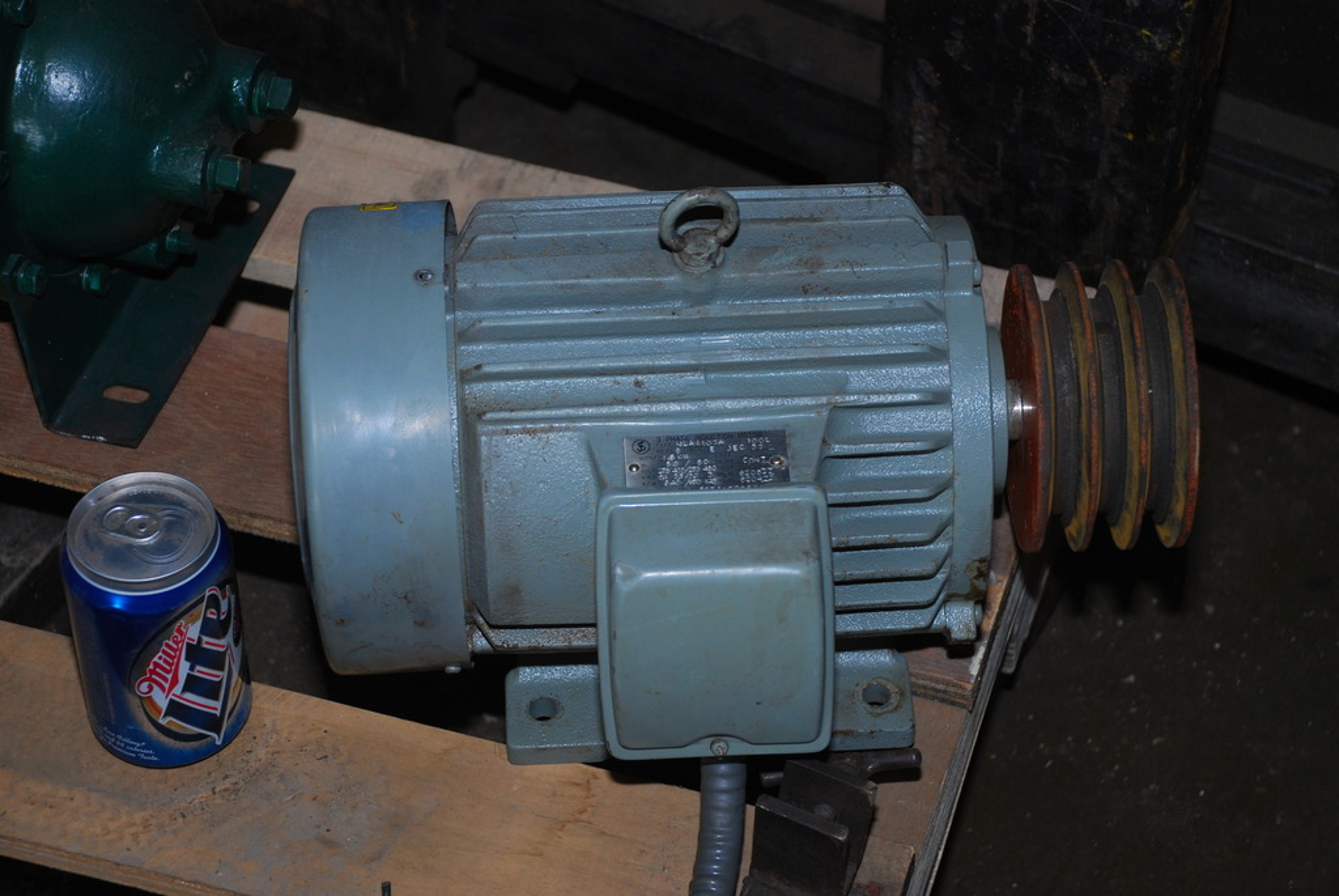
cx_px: 670
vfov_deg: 14.7
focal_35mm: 93
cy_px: 448
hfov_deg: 21.9
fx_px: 3462
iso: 200
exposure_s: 1/60
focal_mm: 62
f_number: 5.3
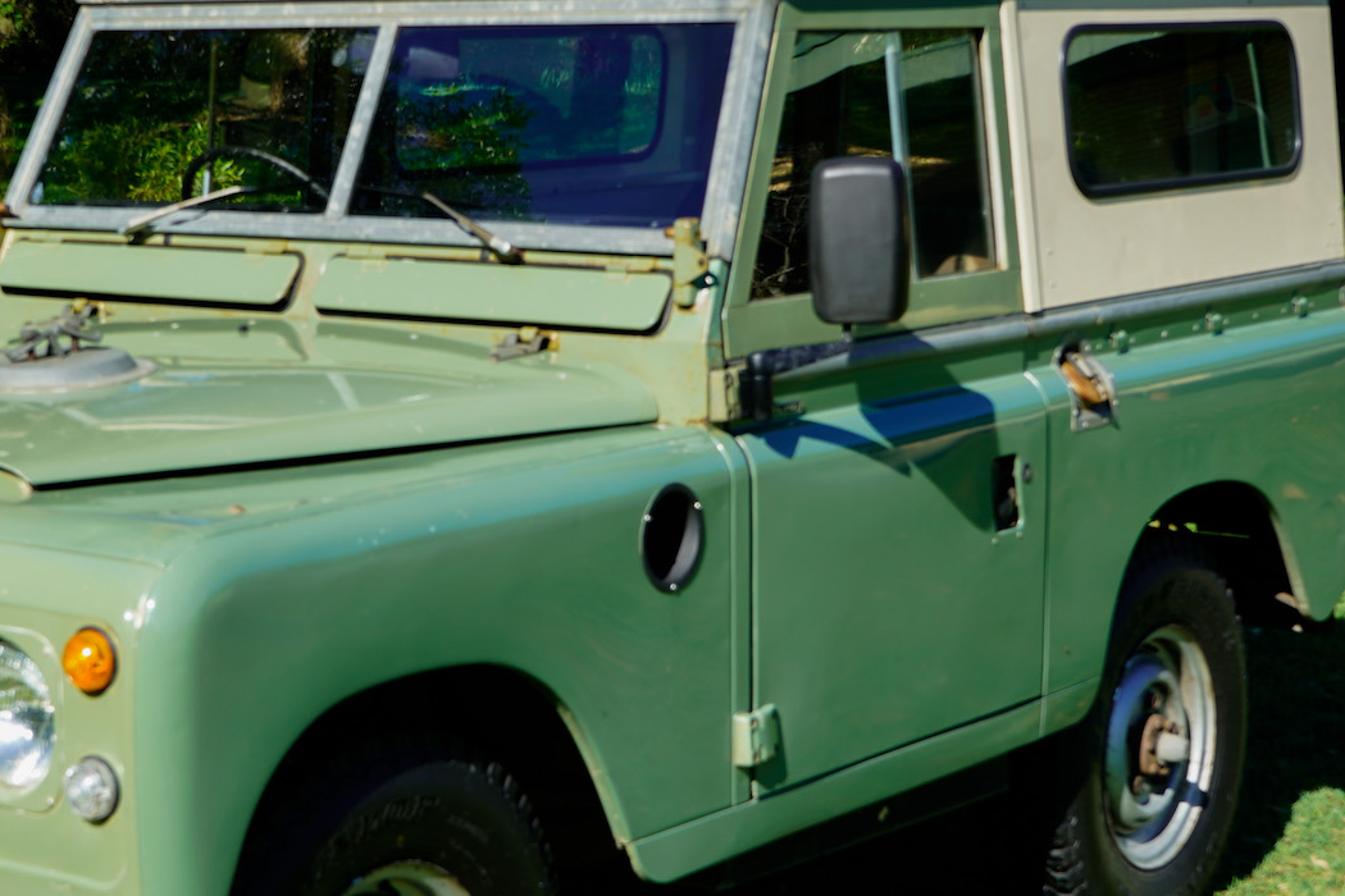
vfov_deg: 17.1
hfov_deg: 25.2
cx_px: 447
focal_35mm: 80
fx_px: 2989
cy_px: 454
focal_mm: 42
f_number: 9
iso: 100
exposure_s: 1/125
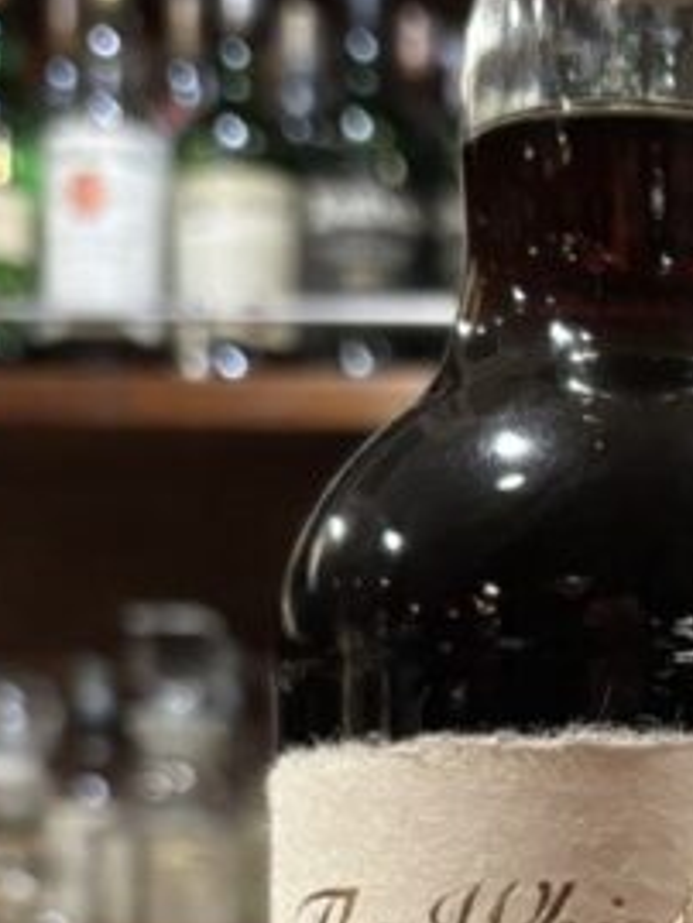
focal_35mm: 99
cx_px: 940
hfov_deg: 14.3
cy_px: 1016
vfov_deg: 19.0
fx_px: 2641
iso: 400
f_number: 1.6
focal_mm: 5.96
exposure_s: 1/60
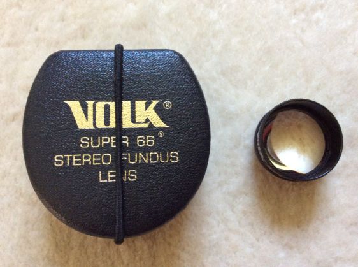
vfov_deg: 44.0
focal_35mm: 32
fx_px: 330
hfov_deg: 56.9
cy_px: 134
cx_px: 179
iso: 320
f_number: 2.4
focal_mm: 3.3
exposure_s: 1/20
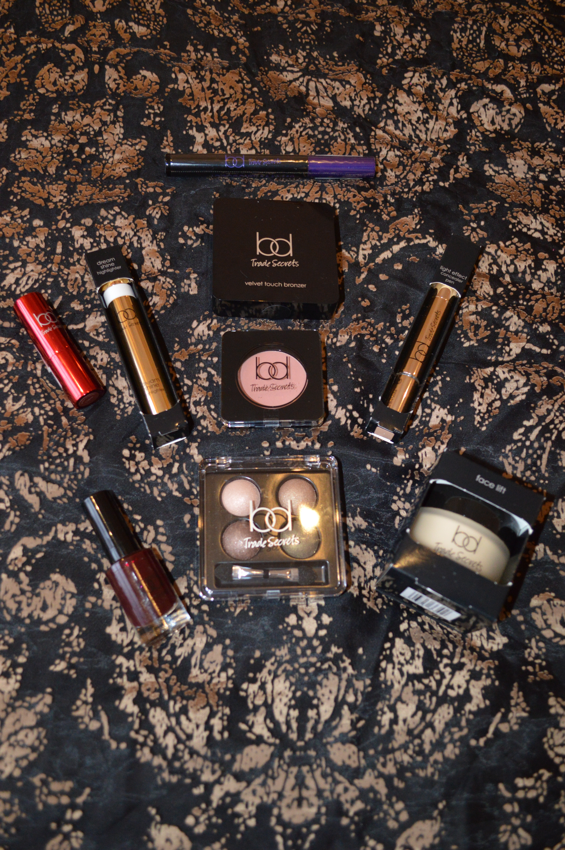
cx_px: 282
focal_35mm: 30
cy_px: 425
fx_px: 707
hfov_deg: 43.5
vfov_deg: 62.0
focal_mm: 20
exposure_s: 1/60
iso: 1250
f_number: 3.8
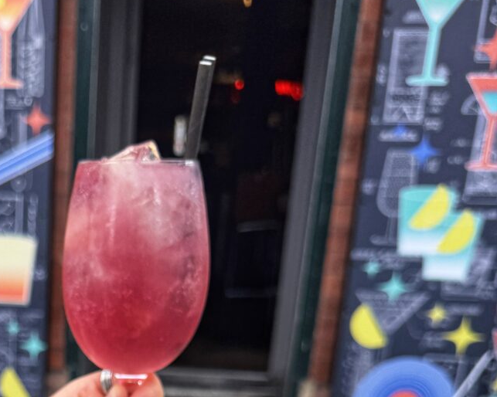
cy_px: 571
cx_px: 53
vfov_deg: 22.8
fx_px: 823
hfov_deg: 32.0
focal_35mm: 56
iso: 80
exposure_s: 1/1395
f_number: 1.78
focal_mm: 6.76
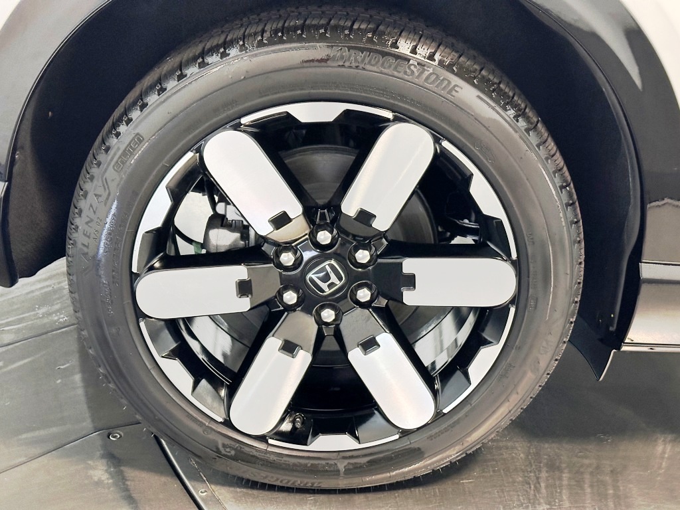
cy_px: 255
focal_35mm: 48
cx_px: 340
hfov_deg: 39.7
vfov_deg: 30.3
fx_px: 943
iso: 500
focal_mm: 6.86
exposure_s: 1/30
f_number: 1.78
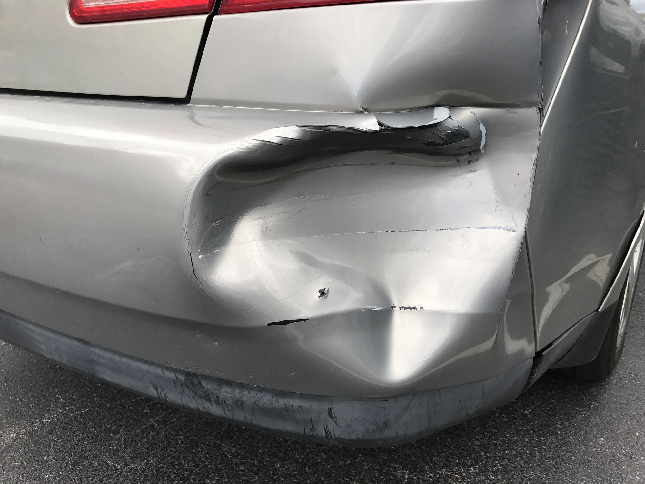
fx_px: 522
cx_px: 322
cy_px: 242
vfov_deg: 49.7
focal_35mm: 28
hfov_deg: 63.4
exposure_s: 1/679
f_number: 1.8
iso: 20
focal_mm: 4
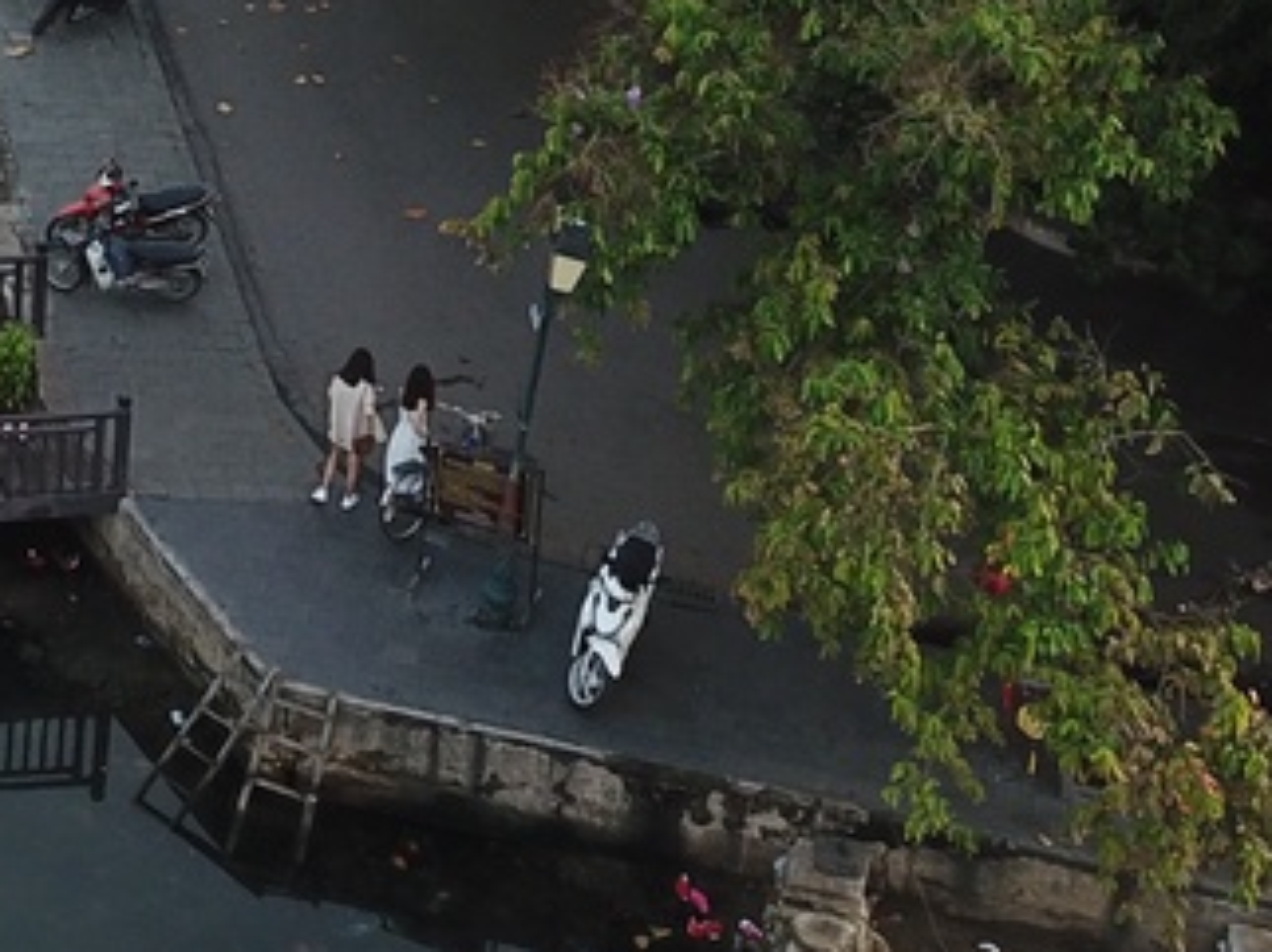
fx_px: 3562
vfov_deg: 14.0
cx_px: -205
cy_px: -569
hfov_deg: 19.2
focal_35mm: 97
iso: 100
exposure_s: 1/283
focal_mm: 4.73
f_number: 2.2
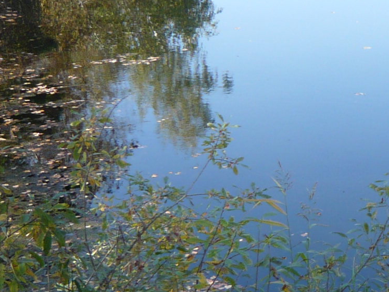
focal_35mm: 96
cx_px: 573
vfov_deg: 15.4
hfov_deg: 18.3
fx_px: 1079
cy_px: 110
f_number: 2.8
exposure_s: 1/200
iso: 100
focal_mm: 4.6
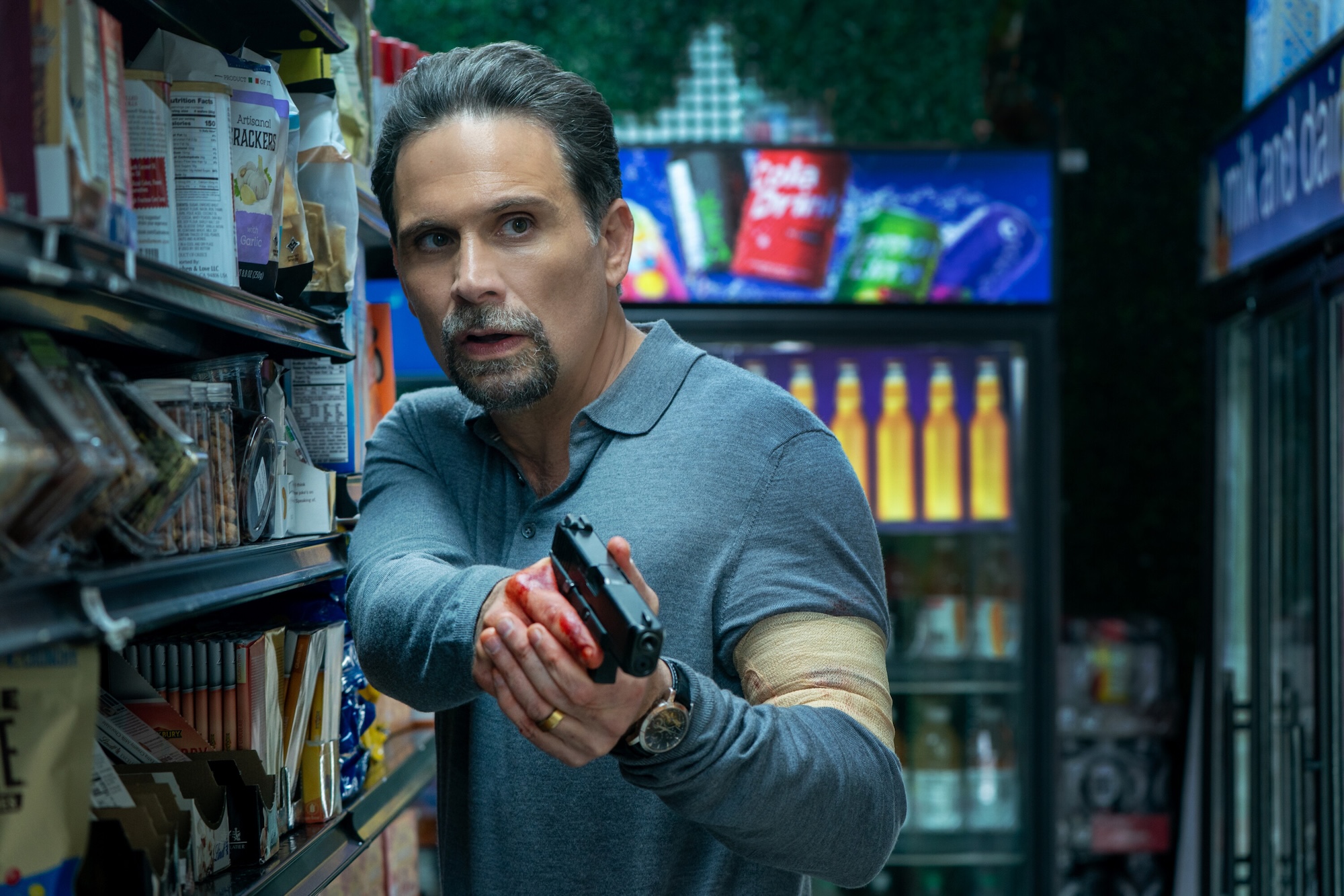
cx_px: 672
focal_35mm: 100
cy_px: 448
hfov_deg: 20.4
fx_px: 3733
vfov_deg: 13.7
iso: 800
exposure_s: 1/80
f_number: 5.6
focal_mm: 100
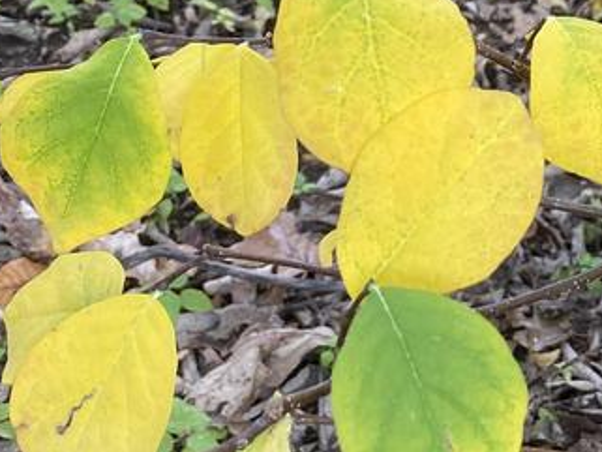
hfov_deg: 21.4
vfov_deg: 18.2
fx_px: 1409
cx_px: 820
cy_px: 137
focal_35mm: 81
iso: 80
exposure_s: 1/121
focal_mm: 4.25
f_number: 1.8
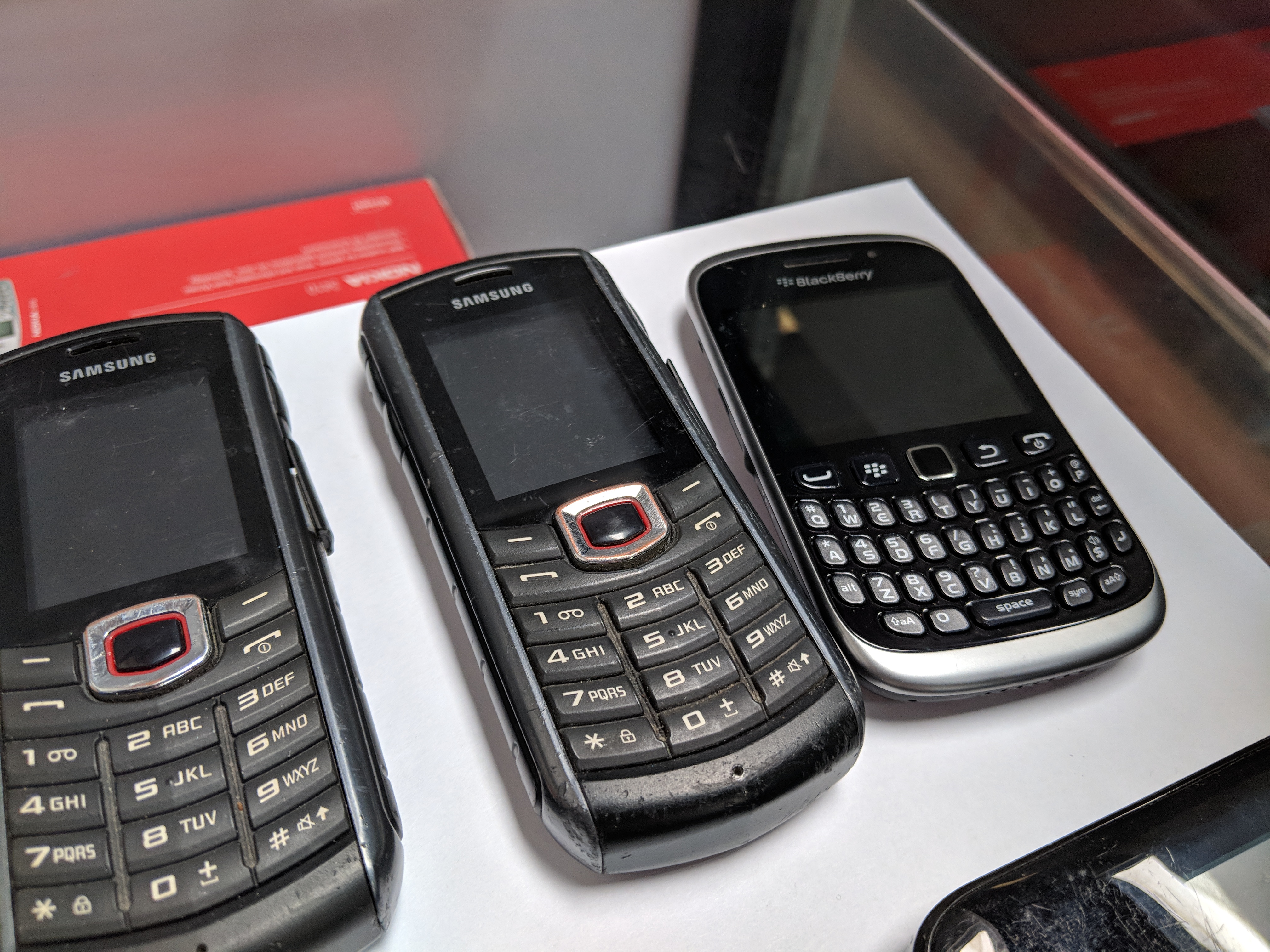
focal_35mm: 27
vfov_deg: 51.4
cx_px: 635
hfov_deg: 65.3
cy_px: 476
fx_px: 991
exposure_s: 1/100
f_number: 1.8
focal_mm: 4.44
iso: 110
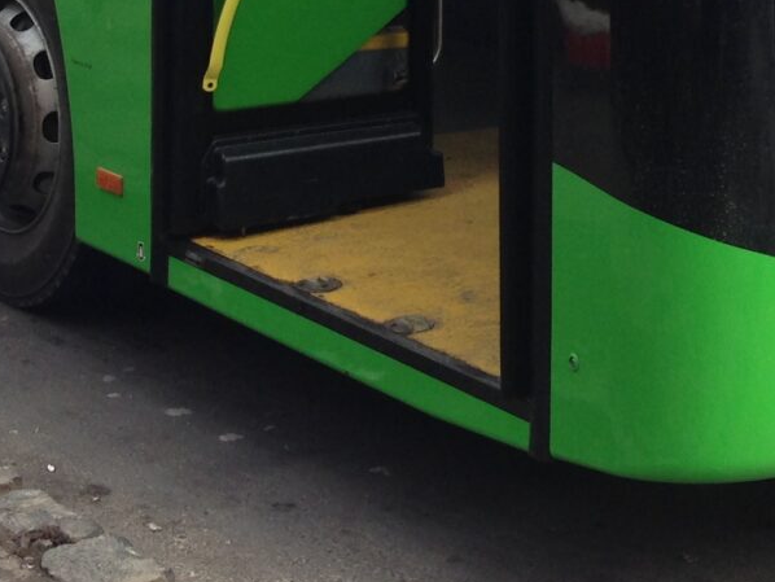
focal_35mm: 113
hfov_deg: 17.4
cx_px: 486
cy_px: -241
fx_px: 2531
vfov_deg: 12.6
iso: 50
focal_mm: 4.12
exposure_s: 1/195
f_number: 2.4
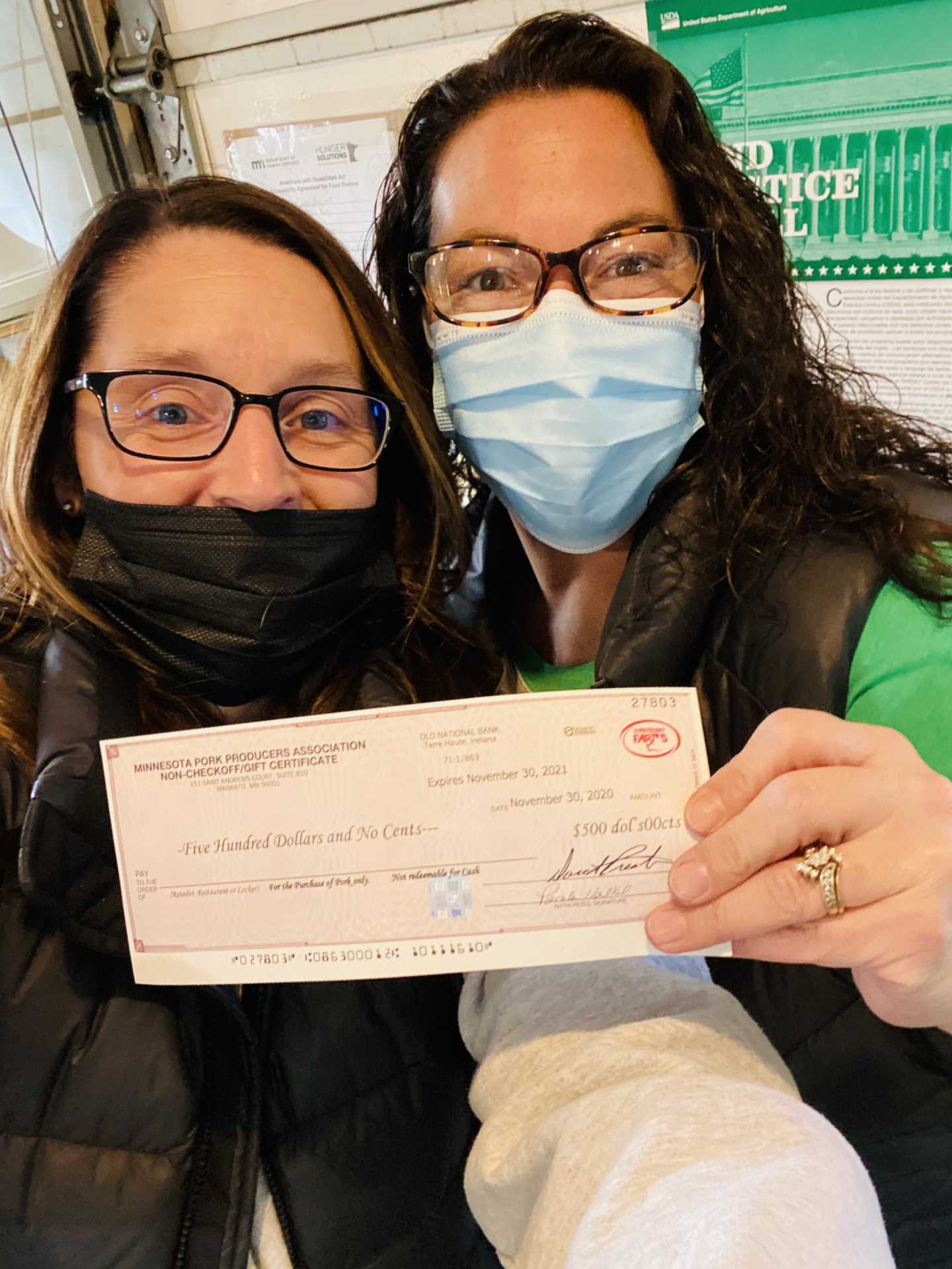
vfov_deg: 60.0
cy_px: 634
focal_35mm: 30
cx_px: 476
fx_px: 1100
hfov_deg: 46.8
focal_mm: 2.71
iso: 500
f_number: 2.2
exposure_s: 1/30
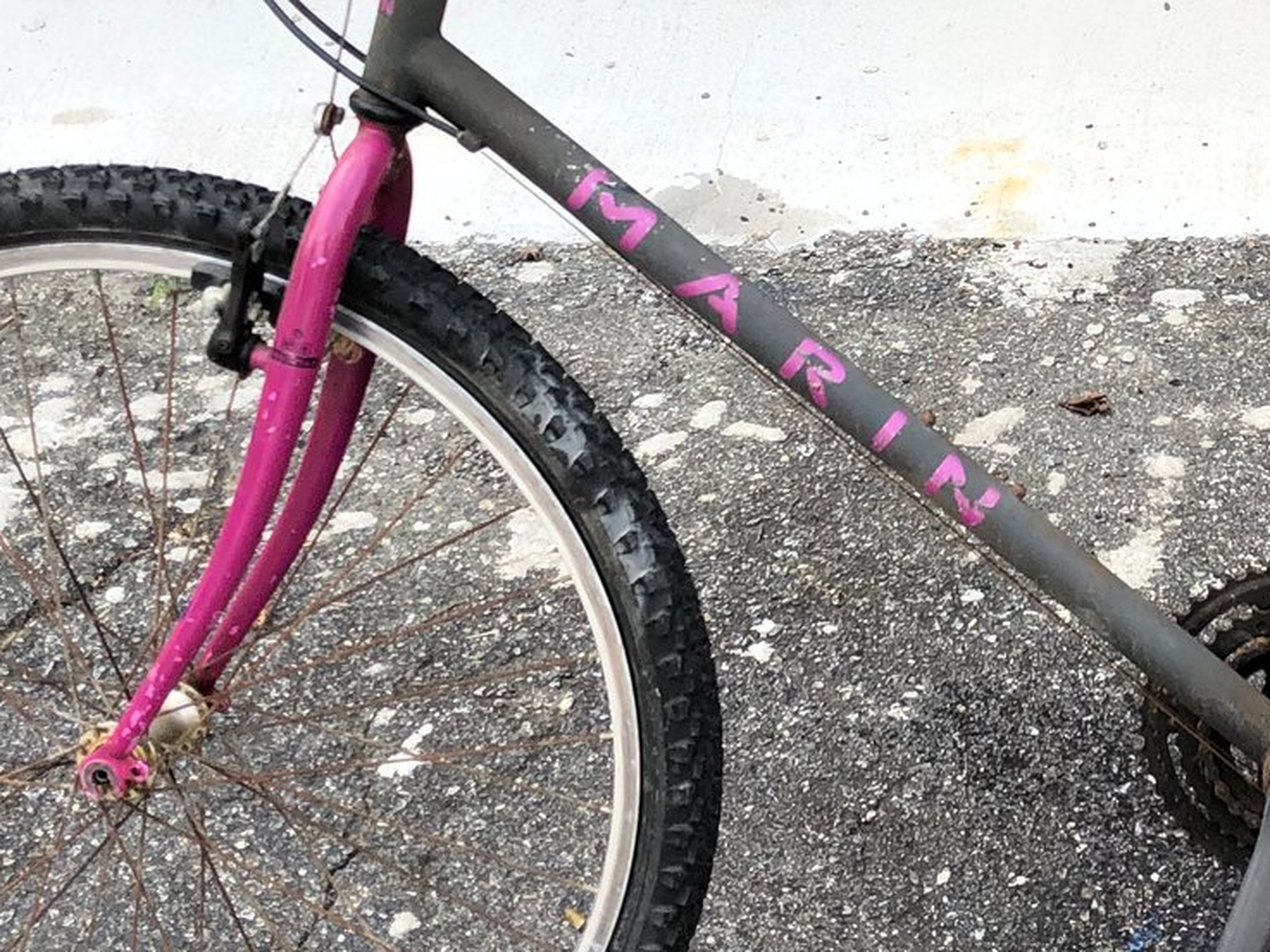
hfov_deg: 24.7
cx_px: 1194
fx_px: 2789
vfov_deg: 19.3
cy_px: 270
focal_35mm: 76
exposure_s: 1/607
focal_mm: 3.99
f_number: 1.8
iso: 20
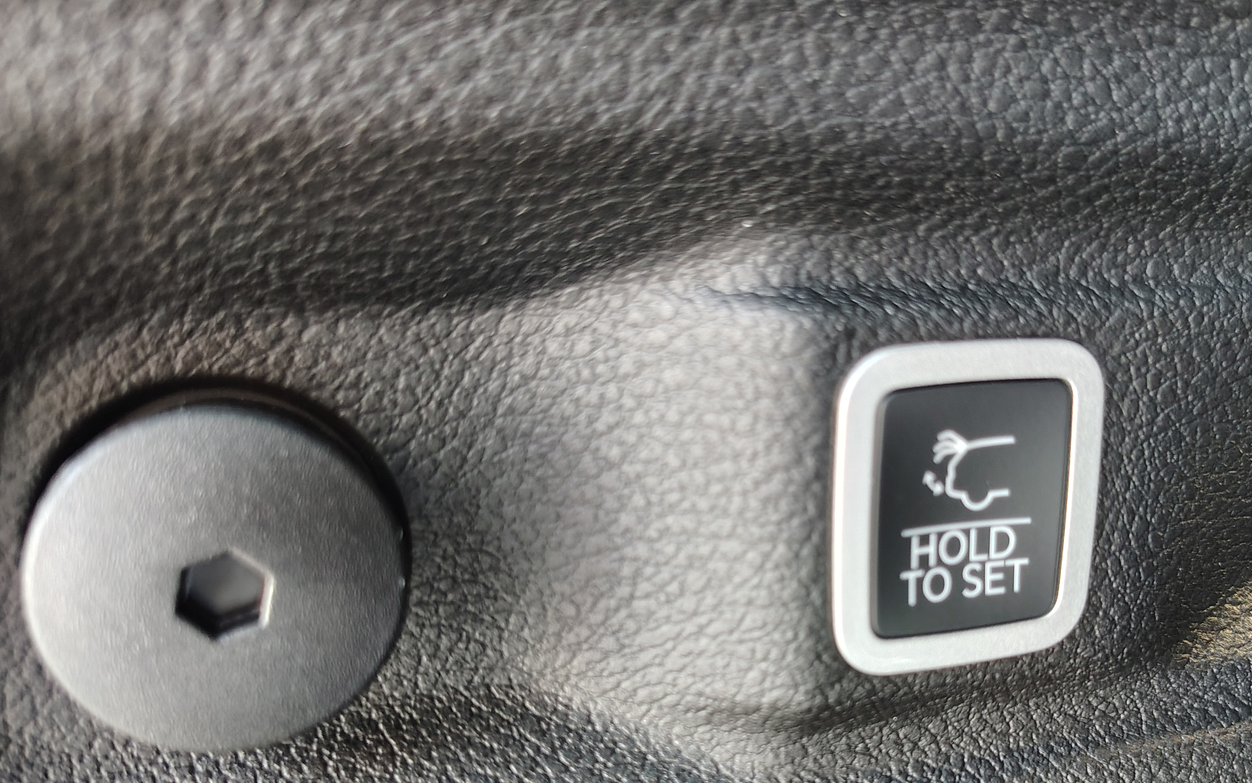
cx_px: 737
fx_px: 1126
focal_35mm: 33
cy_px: 573
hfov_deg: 57.8
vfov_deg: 37.5
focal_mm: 5.56
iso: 1144
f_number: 1.8
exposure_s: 1/60
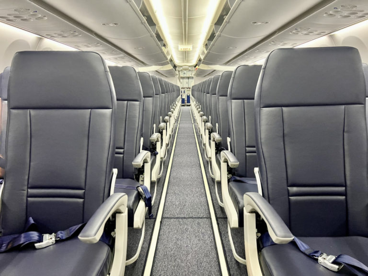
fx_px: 276
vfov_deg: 53.1
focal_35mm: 26
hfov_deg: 67.3
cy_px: 138
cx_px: 184
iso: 640
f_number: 1.5
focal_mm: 5.7
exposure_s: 1/32
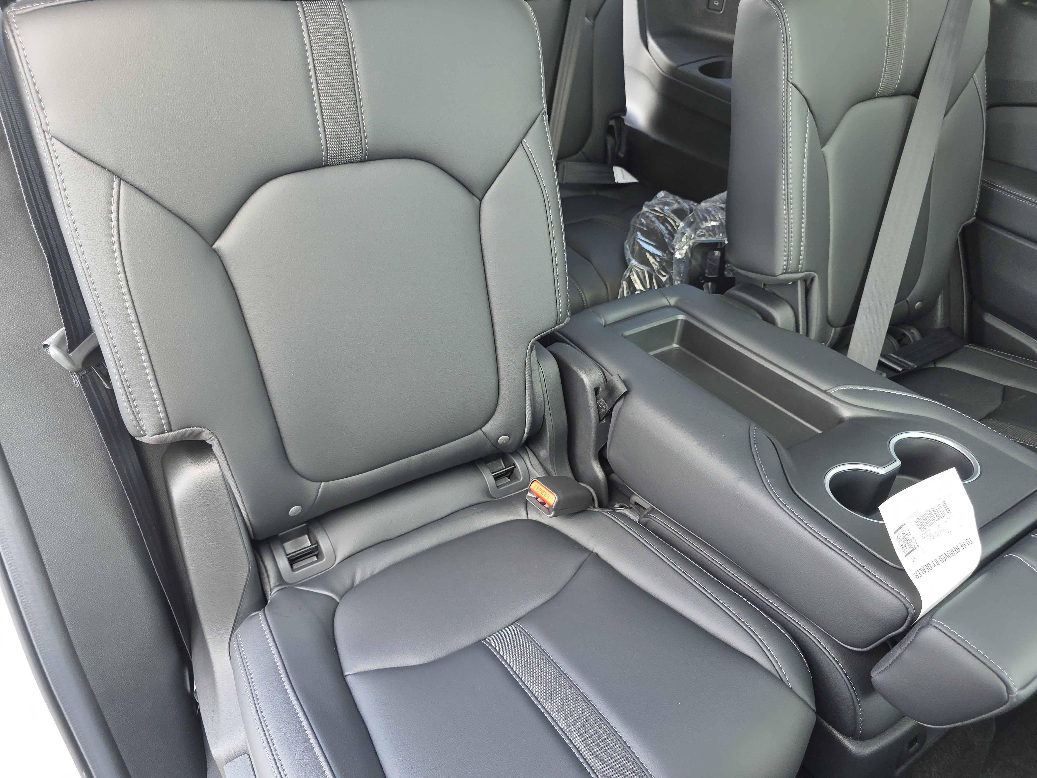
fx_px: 689
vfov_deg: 58.9
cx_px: 518
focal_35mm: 23
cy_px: 389
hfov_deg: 73.9
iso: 160
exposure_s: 1/180
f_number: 1.7
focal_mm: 6.3
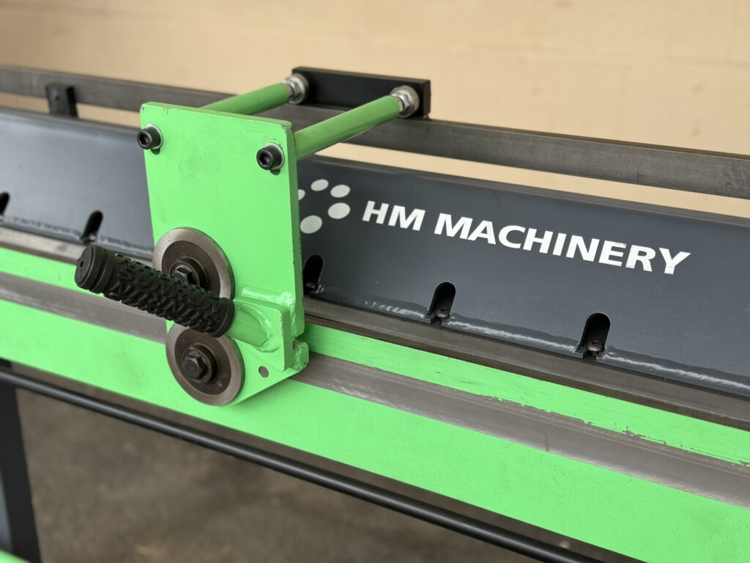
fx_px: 1040
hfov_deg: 39.7
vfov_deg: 30.3
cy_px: 282
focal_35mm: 48
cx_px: 375
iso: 64
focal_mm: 6.86
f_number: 1.78
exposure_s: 1/461
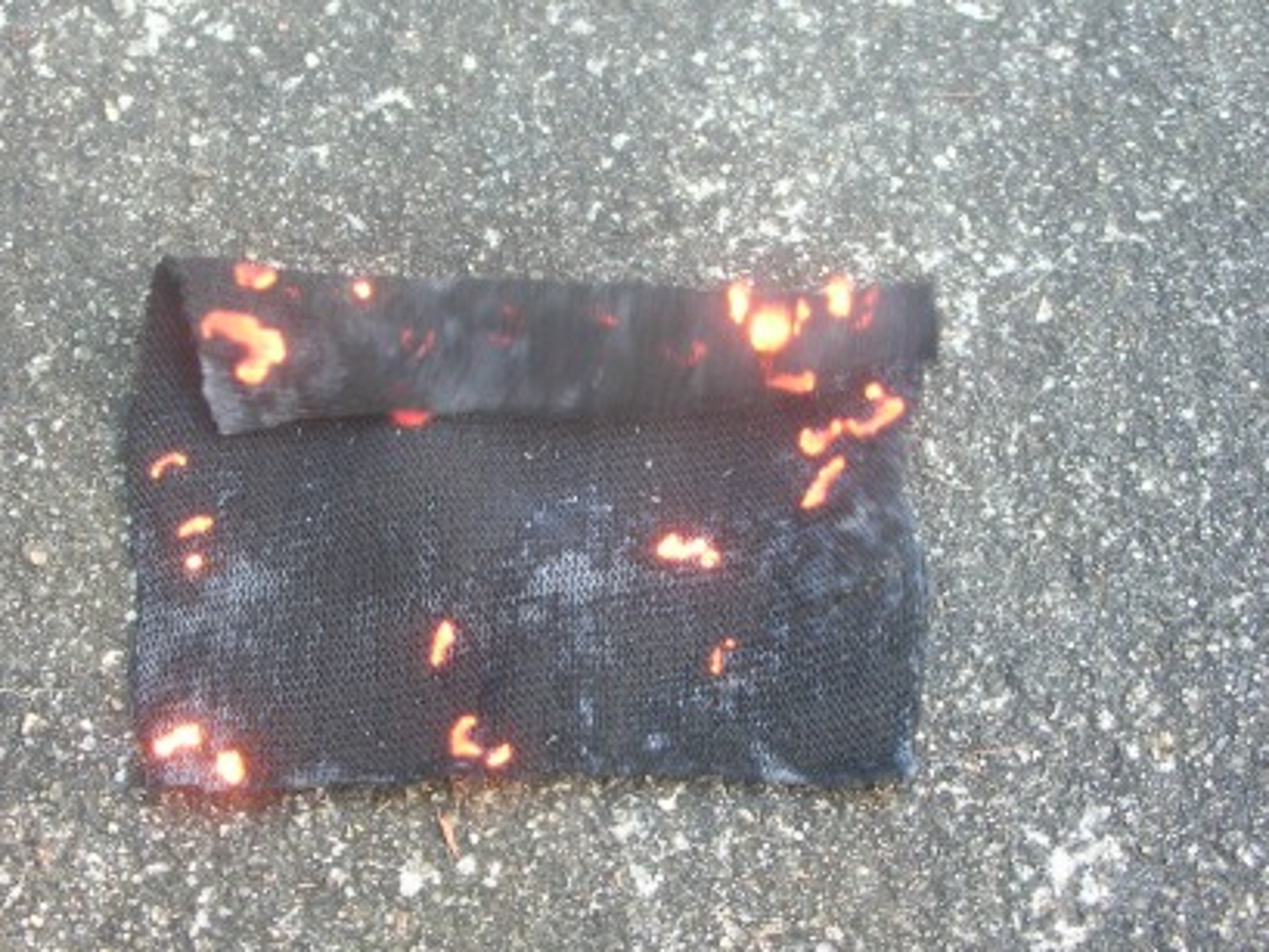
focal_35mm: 69
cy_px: 440
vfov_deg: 21.3
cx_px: 557
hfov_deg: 28.1
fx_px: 2530
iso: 71
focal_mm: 8.8
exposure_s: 1/4
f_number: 3.7
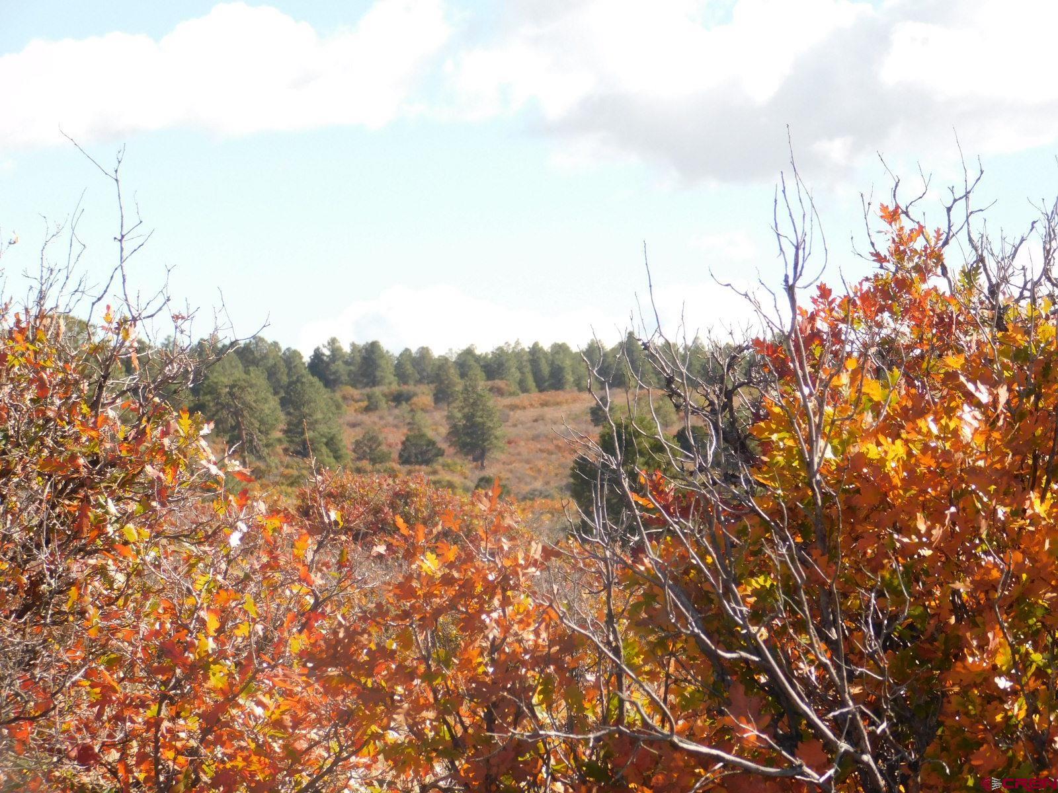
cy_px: 396
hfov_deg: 9.8
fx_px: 6174
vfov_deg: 7.4
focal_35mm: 202
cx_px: 529
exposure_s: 1/320
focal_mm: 35.9
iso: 125
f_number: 5.4
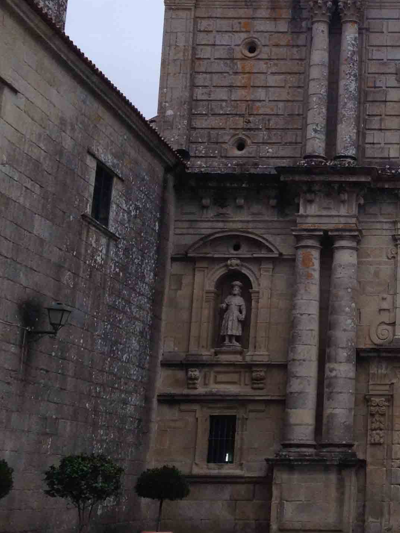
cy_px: 189
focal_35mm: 80
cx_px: 445
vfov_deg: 24.3
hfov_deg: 17.8
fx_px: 1233
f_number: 2.4
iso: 50
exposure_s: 1/536
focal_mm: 4.28
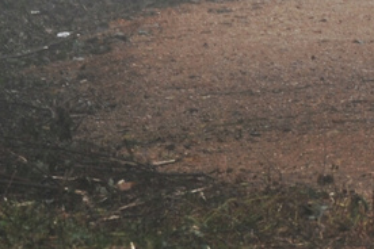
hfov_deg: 1.6
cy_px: -298
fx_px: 13702
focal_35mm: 1319
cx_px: 782
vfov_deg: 1.0
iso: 200
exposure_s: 1/80
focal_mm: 150
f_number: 5
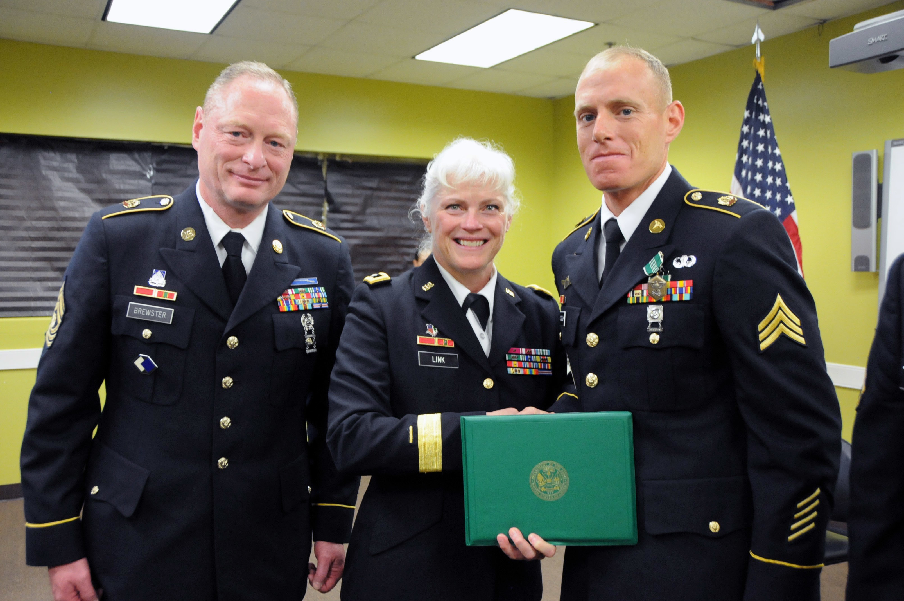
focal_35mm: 33
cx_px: 452
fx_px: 828
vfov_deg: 39.9
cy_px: 300
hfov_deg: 57.3
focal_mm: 22
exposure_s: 1/50
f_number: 3.8
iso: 1600
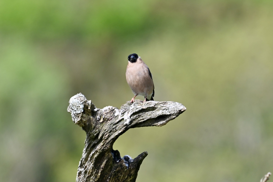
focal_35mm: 640
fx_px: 4850
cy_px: 91
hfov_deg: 3.2
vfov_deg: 2.1
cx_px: 136
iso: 400
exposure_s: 1/320
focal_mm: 640
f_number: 11
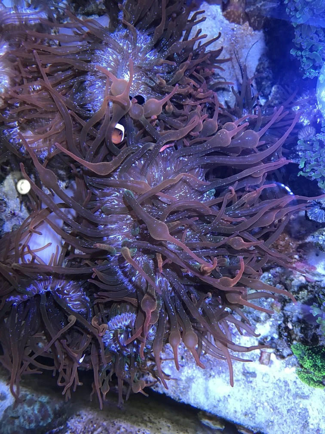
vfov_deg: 63.4
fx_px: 351
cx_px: 162
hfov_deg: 49.7
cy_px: 217
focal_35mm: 28
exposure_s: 1/30
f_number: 1.8
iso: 25
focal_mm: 3.99
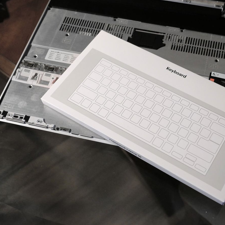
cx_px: 150
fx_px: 368
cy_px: 113
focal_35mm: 50
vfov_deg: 34.0
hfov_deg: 33.7
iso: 1250
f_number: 3.2
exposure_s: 1/160
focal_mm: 21
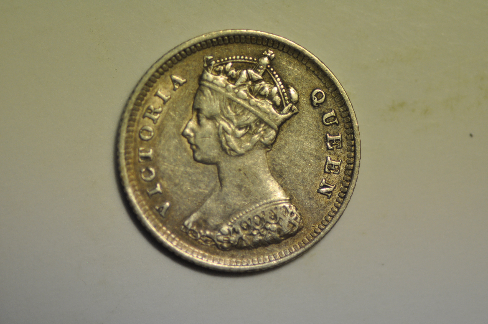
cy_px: 162
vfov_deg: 15.2
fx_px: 1219
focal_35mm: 90
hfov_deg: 22.6
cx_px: 244
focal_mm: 60
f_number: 4.2
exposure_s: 1/250
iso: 560
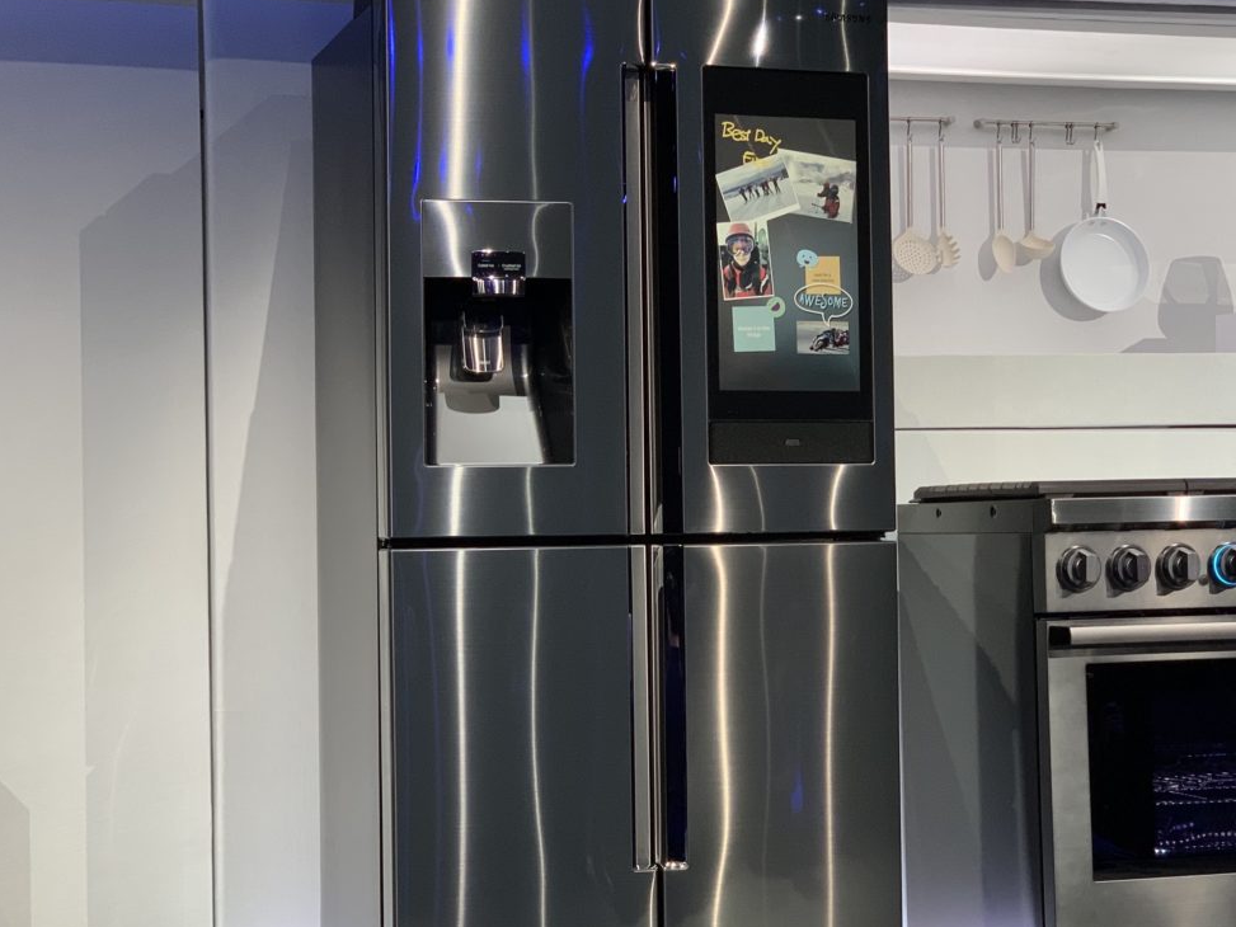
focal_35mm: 73
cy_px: 468
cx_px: 640
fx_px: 2607
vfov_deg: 20.2
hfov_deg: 26.7
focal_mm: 6
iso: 125
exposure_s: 1/120
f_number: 2.4
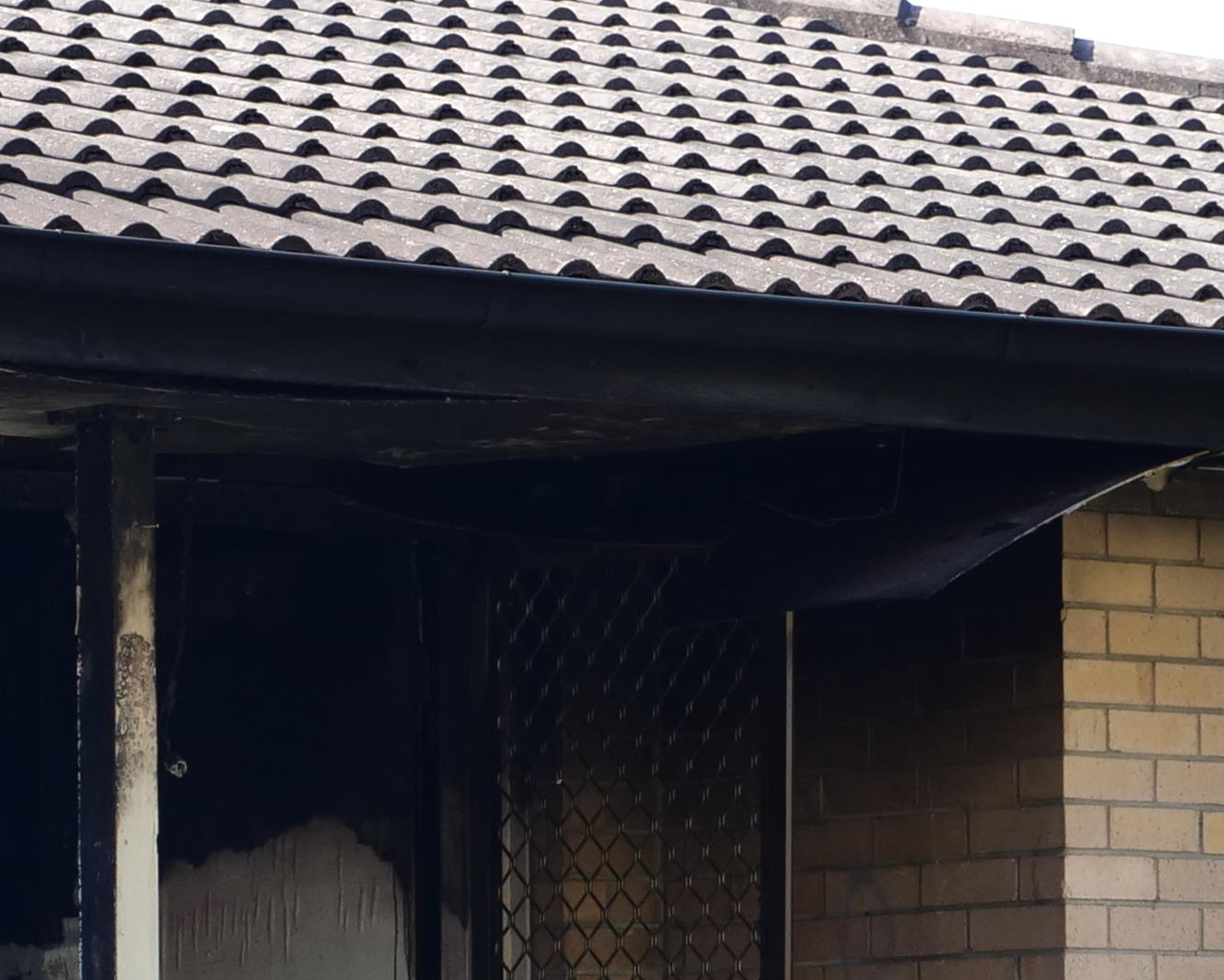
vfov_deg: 6.0
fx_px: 9276
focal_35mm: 256
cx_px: -106
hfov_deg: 7.5
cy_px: 1316
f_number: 4
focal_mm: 35
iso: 200
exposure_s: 1/250
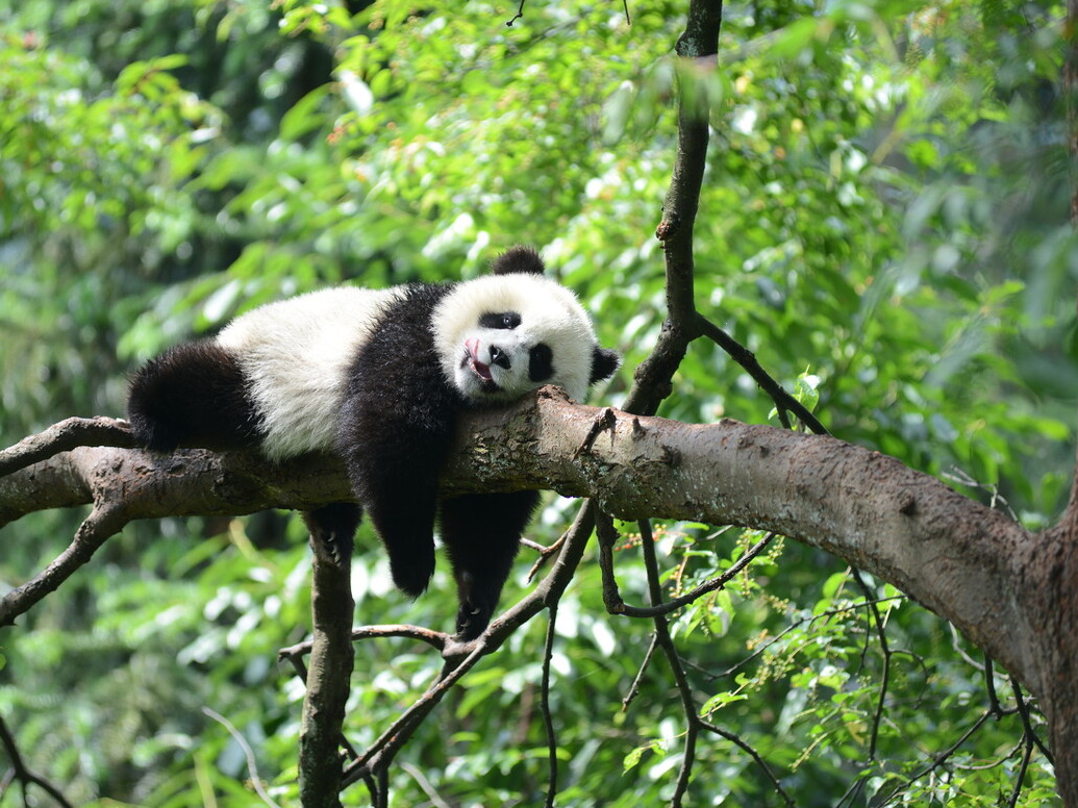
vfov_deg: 6.7
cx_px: 509
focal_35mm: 223
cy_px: 394
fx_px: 6944
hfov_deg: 8.9
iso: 200
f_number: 3.5
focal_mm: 200
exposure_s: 1/320
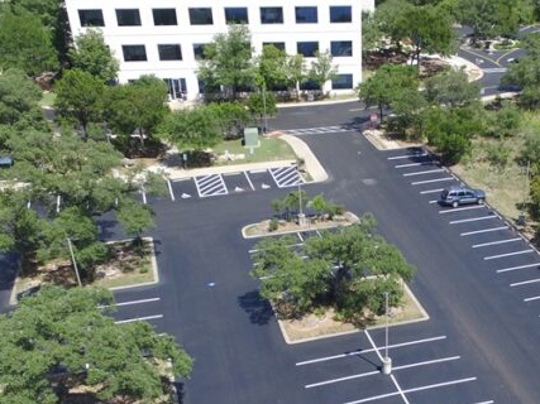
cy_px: 342
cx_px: 397
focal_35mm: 48
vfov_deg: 29.3
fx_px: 749
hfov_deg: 38.8
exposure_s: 1/619
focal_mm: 3.61
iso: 100
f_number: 2.8
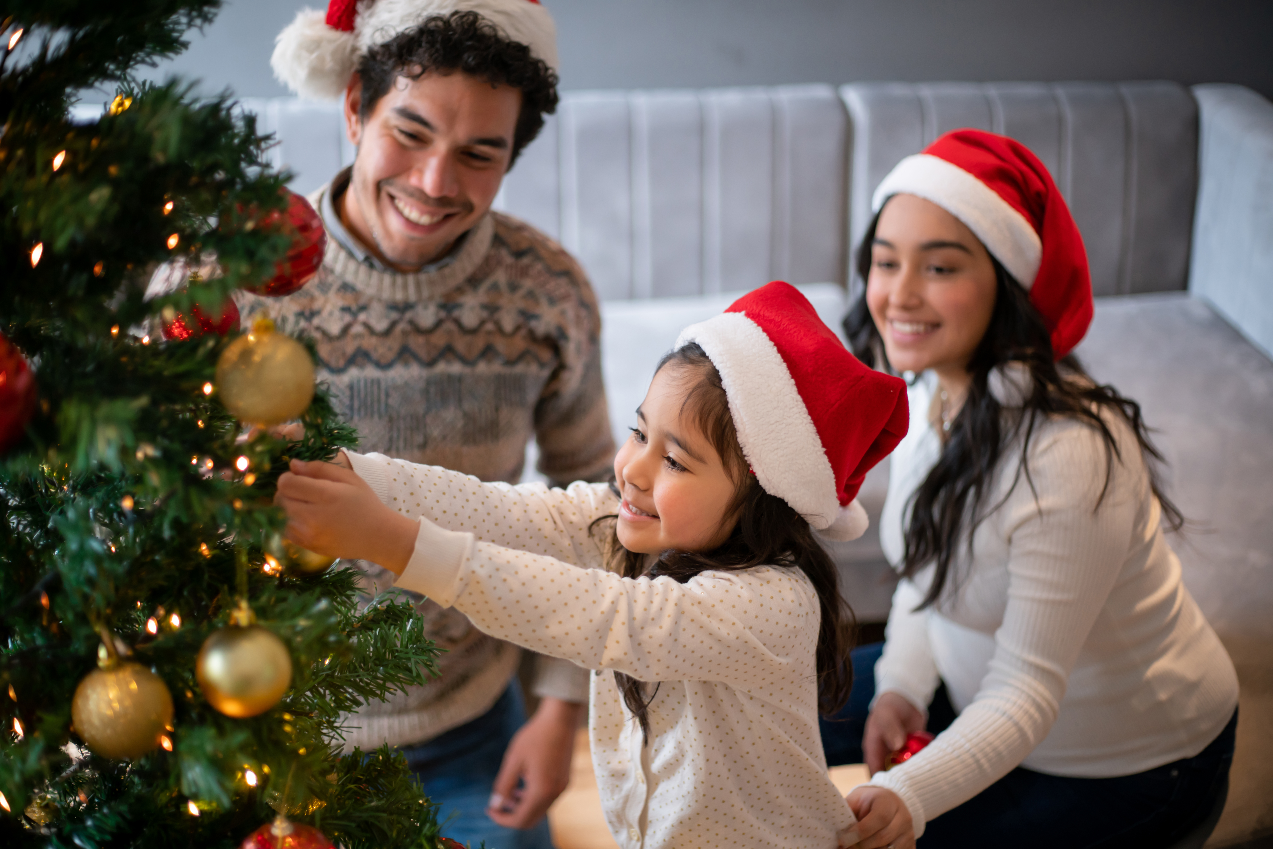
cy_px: 424
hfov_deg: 39.6
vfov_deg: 27.0
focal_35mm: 50
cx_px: 636
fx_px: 1768
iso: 640
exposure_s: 1/160
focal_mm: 50
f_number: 1.8
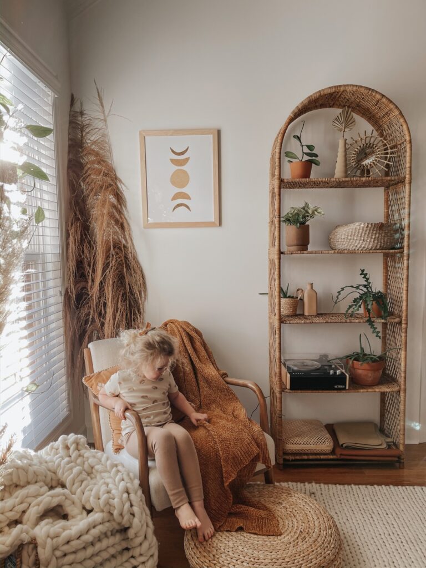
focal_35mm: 26
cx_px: 213
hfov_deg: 53.1
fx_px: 427
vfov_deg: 67.3
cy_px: 284
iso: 64
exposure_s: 1/120
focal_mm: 5.1
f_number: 1.6
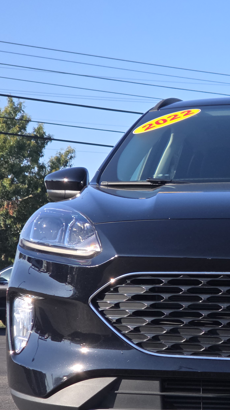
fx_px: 1312
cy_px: 231
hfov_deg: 9.8
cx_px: 293
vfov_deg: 17.7
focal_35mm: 121
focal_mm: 7
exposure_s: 1/528
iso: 25
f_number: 2.4
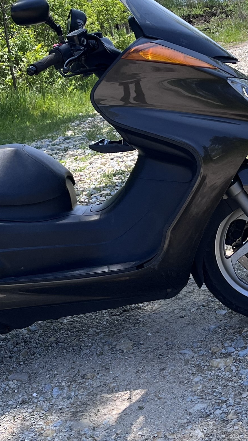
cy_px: 168
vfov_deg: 28.9
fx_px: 854
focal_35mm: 73
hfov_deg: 16.5
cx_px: 173
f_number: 1.6
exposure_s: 1/1802
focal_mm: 5.1
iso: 50
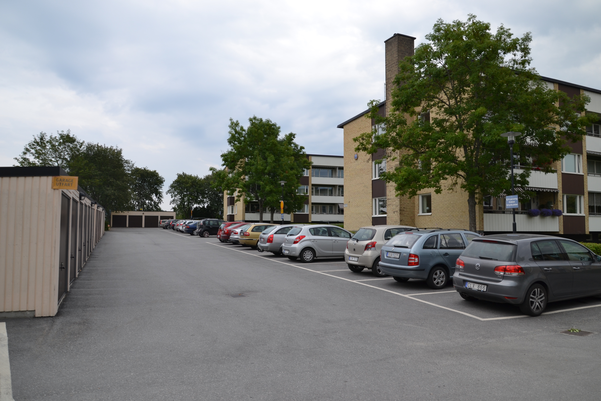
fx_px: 451
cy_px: 200
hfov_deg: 67.4
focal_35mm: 27
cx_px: 300
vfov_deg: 47.9
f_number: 5.6
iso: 100
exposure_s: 1/125
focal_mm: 18
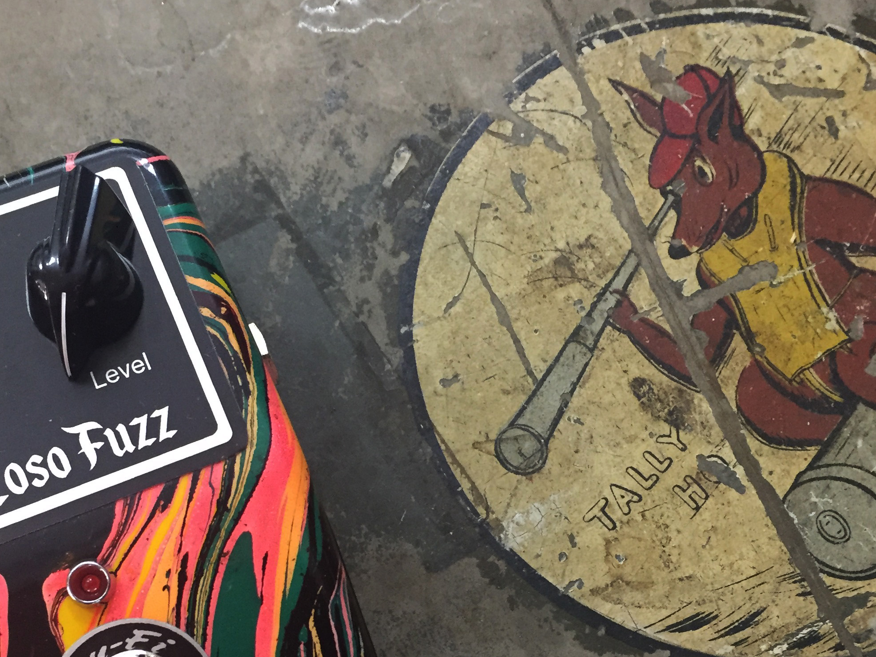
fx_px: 1215
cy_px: 498
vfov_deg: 29.8
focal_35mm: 48
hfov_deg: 39.6
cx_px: 373
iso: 250
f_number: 2.2
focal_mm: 4.15
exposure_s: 1/24
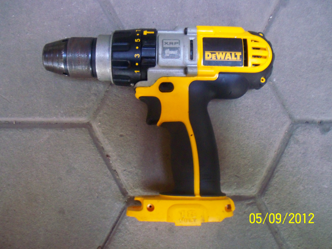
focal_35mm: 38
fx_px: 364
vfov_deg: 37.7
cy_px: 124
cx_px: 166
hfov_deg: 49.0
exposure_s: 1/13
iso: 400
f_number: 3.5
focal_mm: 6.3
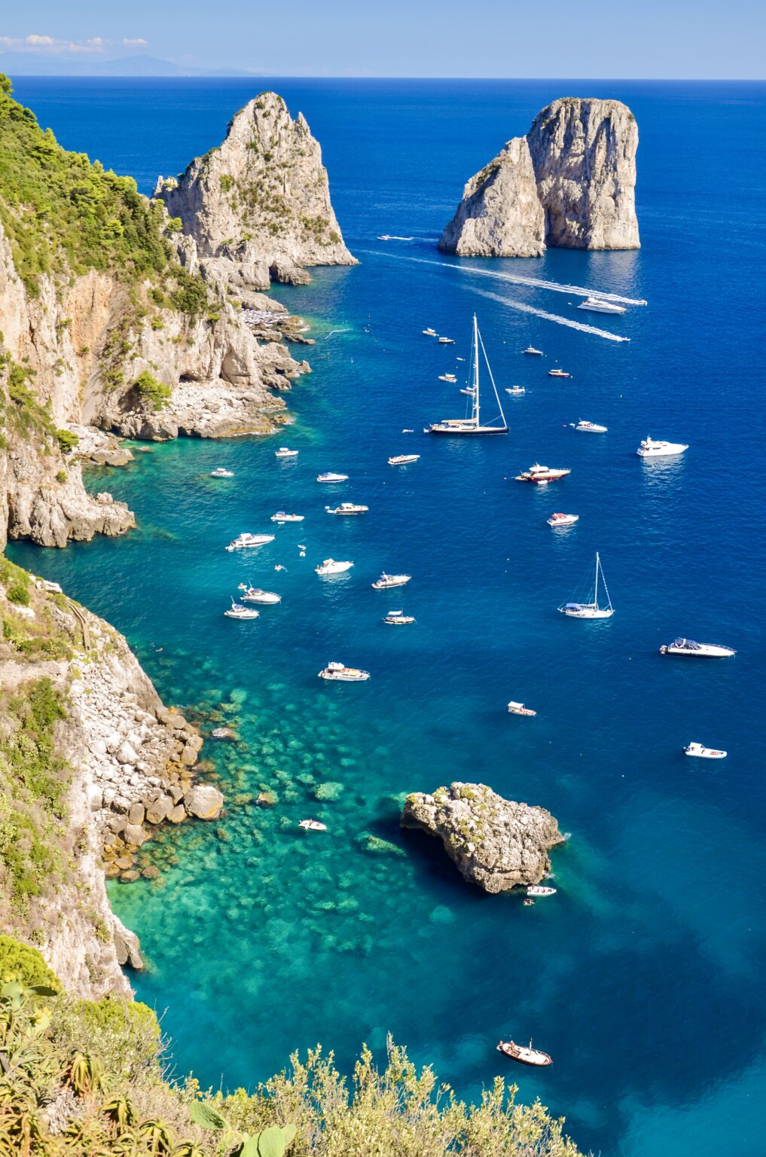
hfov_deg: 34.1
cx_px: 383
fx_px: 1251
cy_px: 578
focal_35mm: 39
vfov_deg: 49.6
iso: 200
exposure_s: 1/160
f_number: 6.3
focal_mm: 26
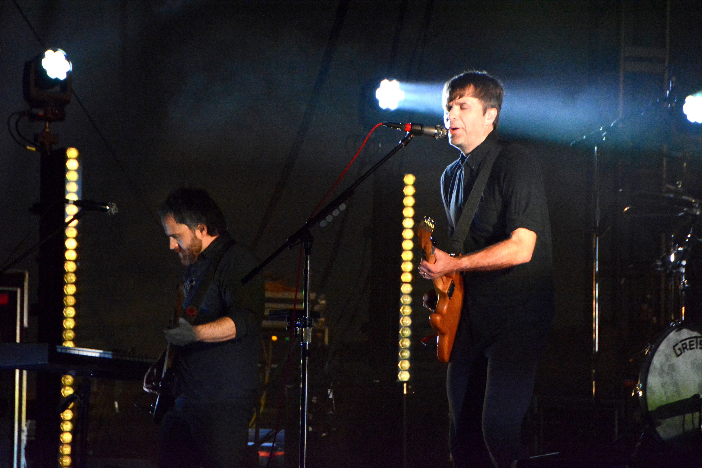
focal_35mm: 300
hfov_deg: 6.9
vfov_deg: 4.6
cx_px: 351
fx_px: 5850
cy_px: 234
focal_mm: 200
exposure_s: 1/800
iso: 8000
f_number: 5.6
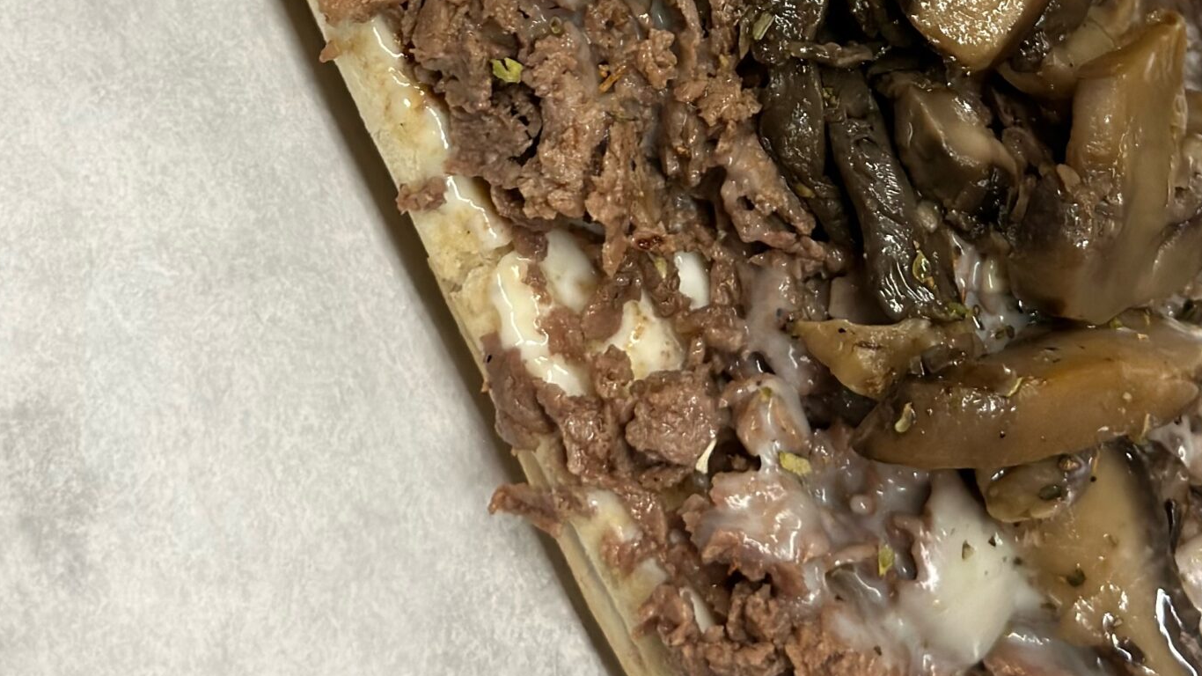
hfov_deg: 21.8
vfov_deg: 11.8
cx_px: 722
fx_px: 3123
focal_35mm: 98
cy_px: -321
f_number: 1.78
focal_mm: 6.86
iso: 250
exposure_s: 1/60
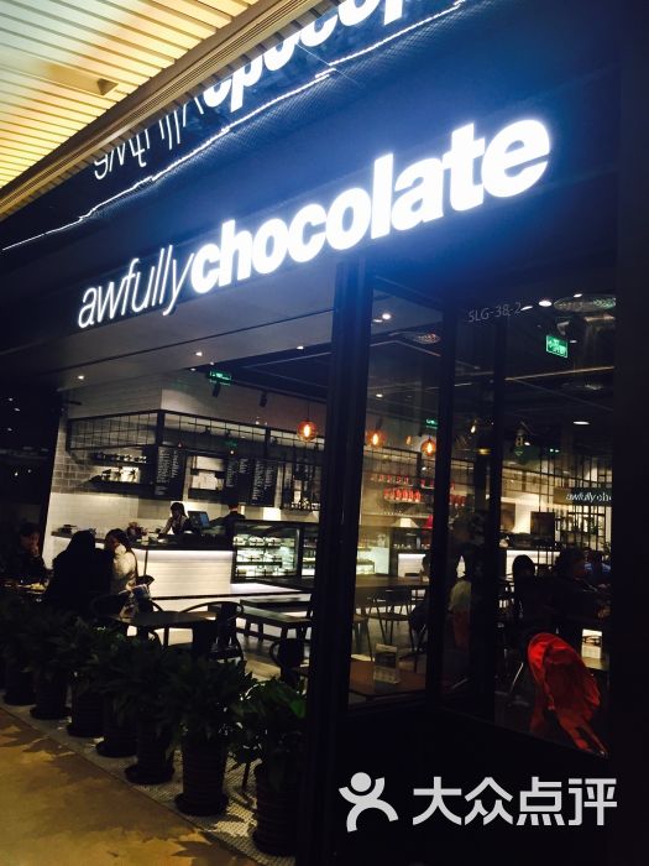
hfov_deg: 48.2
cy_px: 433
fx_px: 725
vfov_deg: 61.7
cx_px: 324
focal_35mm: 29
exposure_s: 1/30
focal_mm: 4.15
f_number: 2.2
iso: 50
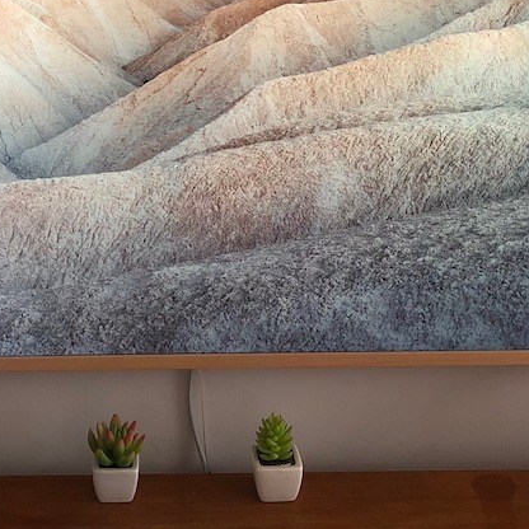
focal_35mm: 74
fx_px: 1279
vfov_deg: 22.4
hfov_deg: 23.3
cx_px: 174
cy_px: -4
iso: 32
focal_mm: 3.99
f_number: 1.8
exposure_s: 1/30
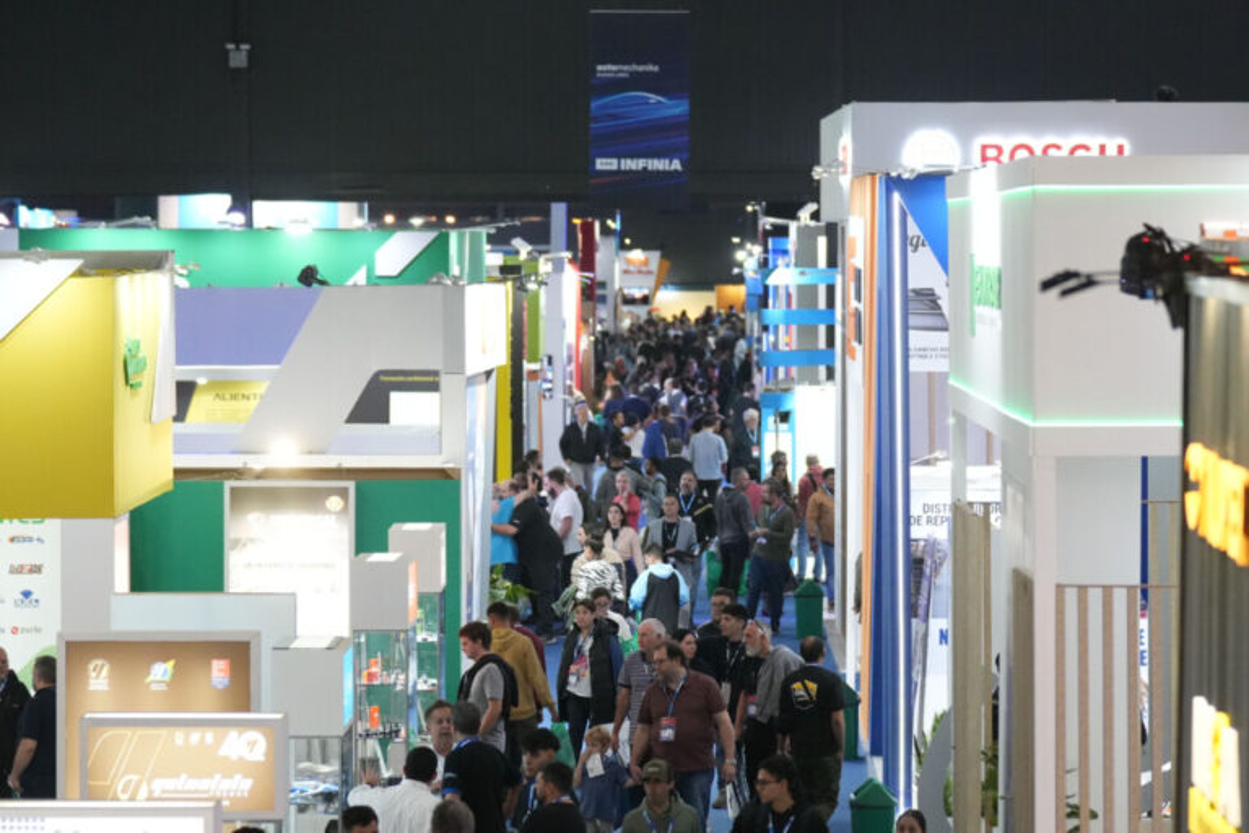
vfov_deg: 8.0
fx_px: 5932
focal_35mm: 171
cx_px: 624
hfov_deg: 12.0
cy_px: 416
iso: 6400
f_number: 2.8
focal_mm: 114
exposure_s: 1/640
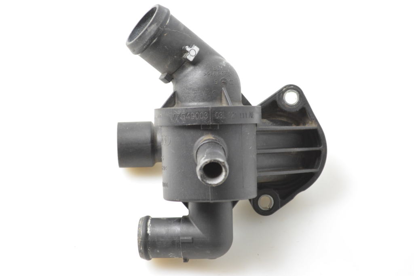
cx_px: 207
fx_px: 948
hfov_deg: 24.6
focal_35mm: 82
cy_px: 138
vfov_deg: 16.5
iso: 2000
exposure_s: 1/100
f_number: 5.6
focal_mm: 55
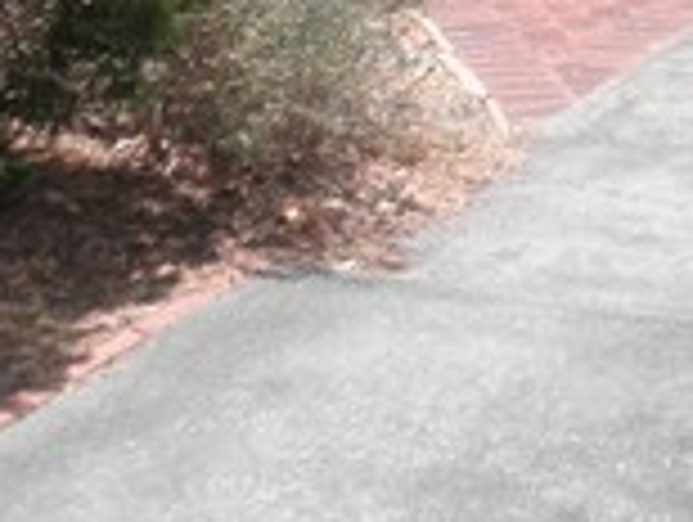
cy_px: -252
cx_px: 639
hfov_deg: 17.9
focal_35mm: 108
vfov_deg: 13.0
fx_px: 2165
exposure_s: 1/100
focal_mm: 4.7
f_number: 7.8
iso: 64
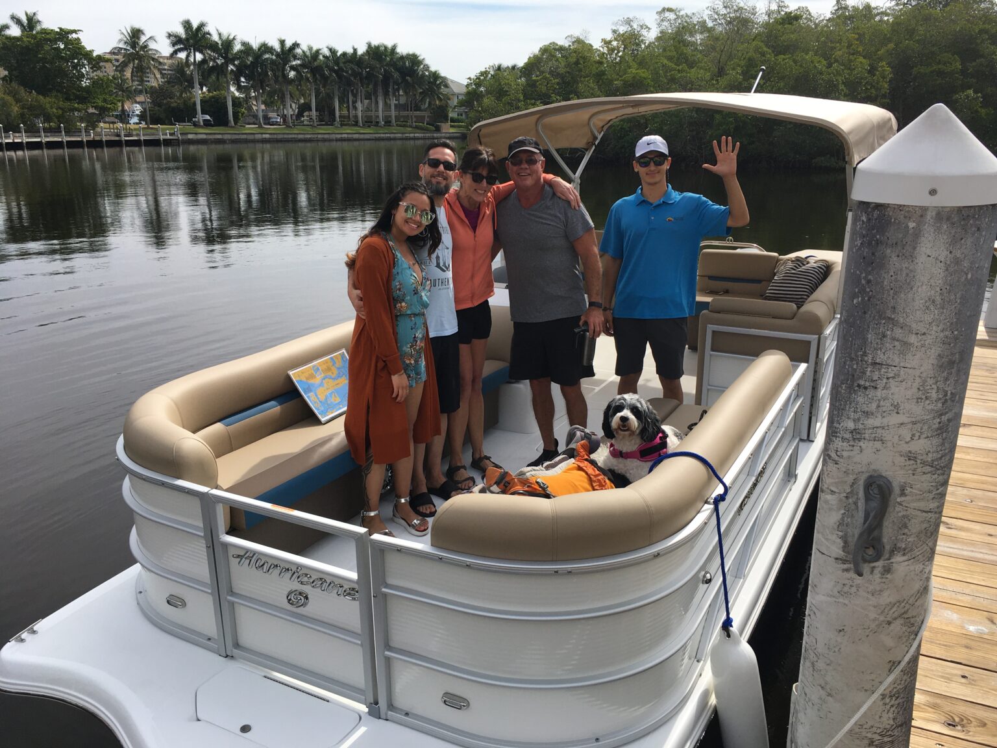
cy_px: 374
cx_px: 498
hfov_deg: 61.7
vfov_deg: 48.2
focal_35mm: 29
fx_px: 835
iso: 25
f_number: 2.2
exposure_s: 1/1672
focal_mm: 4.15
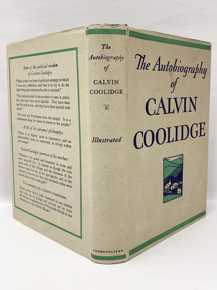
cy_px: 145
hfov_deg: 53.1
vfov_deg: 67.3
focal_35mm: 26
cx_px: 108
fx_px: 217
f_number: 1.8
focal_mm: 4.25
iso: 80
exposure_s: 1/60
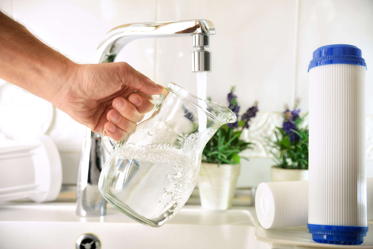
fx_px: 622
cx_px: 186
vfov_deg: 22.6
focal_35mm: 60
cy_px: 124
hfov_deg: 33.4
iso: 64
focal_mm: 60
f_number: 4.5
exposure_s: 1/160
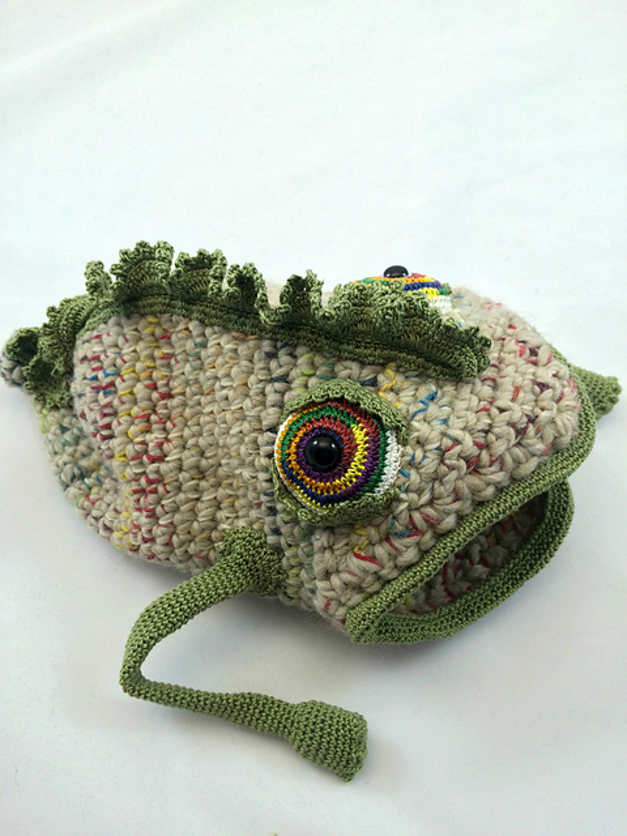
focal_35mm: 29
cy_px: 418
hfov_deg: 48.2
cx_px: 314
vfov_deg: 61.7
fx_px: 700
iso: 50
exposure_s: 1/30
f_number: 2.2
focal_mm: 4.15
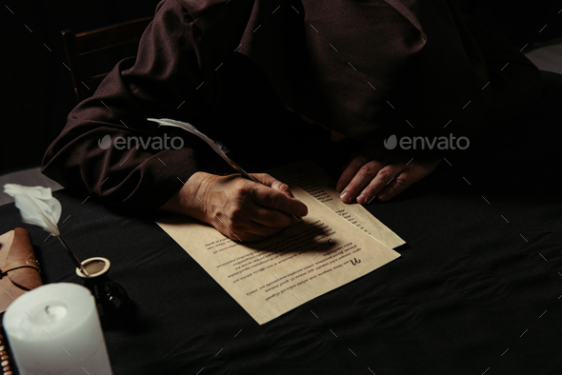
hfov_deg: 39.6
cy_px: 188
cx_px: 281
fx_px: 781
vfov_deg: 27.0
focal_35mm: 50
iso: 160
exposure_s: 1/160
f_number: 6.3
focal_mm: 50
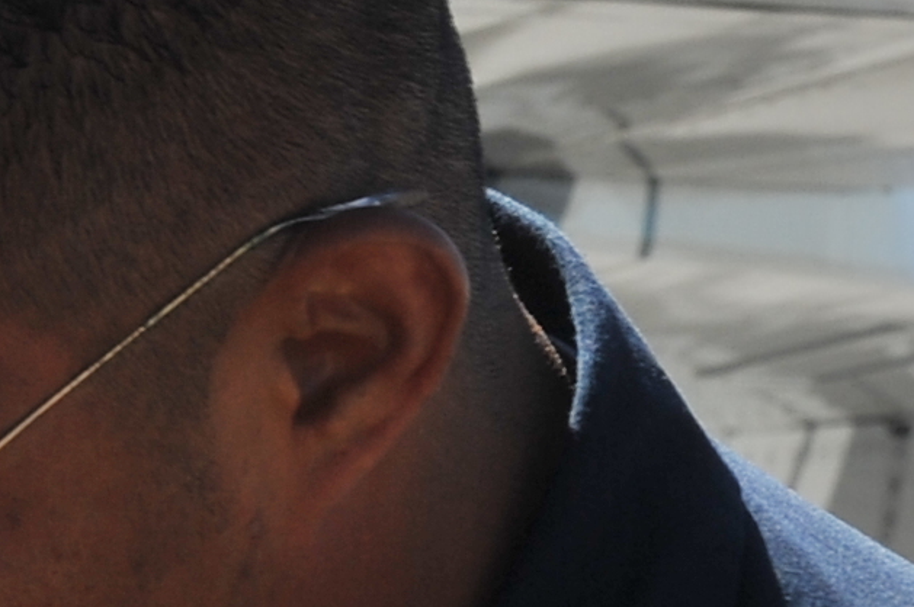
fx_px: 12022
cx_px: -1735
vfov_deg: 2.9
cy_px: 1279
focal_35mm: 474
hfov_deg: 4.2
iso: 250
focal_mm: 70
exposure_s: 1/200
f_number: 16
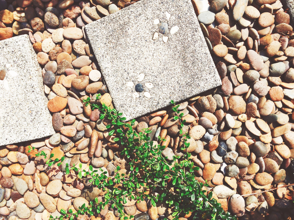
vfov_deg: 48.2
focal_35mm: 29
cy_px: 110
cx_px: 147
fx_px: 246
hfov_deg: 61.7
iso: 32
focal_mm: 4.15
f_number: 2.2
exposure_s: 1/2415
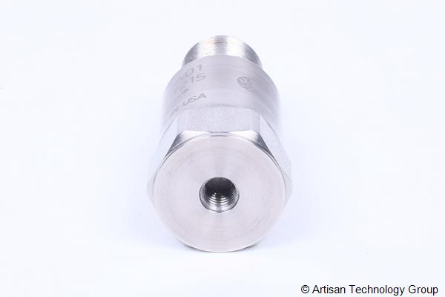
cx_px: 222
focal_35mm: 51
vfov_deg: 26.5
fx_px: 630
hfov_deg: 38.9
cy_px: 148
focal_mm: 34
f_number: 14
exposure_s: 1/200
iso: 200
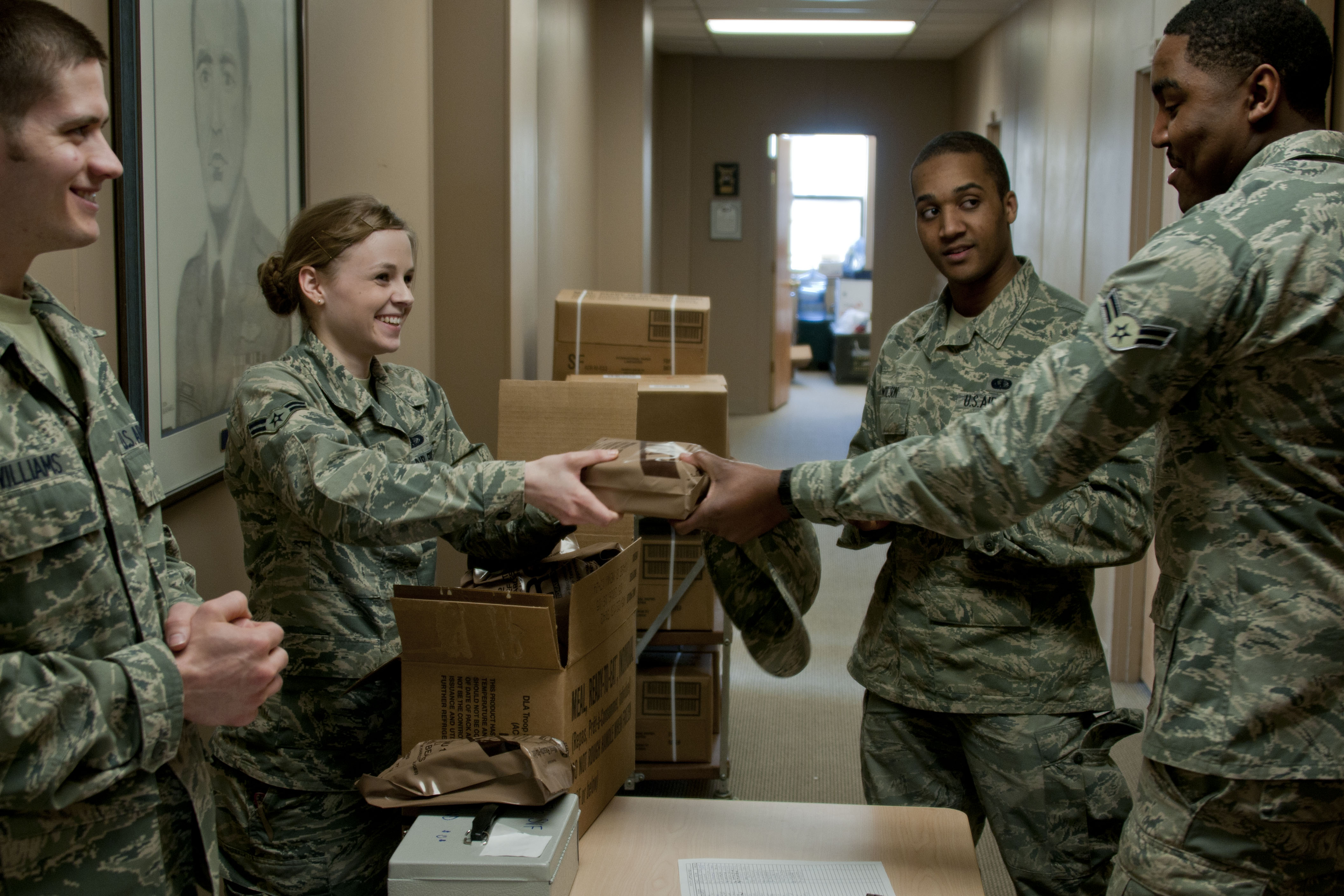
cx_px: 672
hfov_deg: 41.1
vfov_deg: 28.1
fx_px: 1792
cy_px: 448
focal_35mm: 48
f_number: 3.8
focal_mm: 32
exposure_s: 1/50
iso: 400
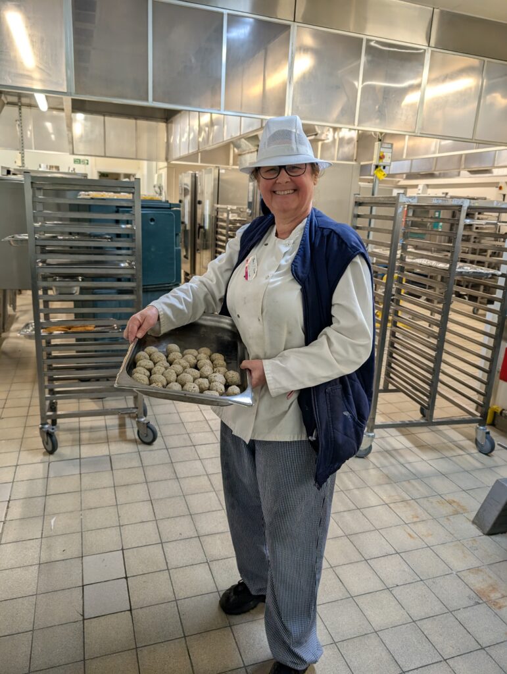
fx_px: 468
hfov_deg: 56.9
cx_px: 254
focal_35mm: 24
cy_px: 337
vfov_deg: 71.5
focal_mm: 6.9
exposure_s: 1/100
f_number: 1.68
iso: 100
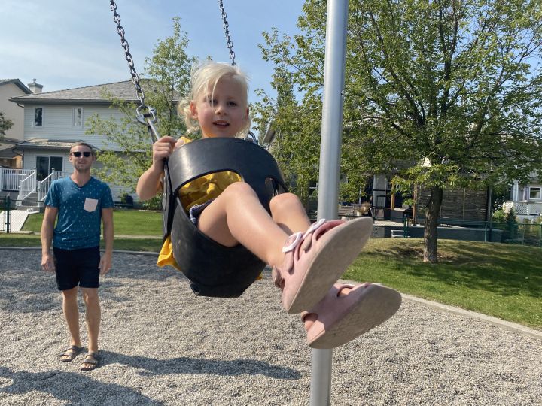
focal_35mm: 26
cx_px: 271
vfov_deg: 53.1
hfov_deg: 67.3
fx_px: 407
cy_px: 203
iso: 32
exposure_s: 1/2028
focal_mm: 4.25
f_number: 1.8
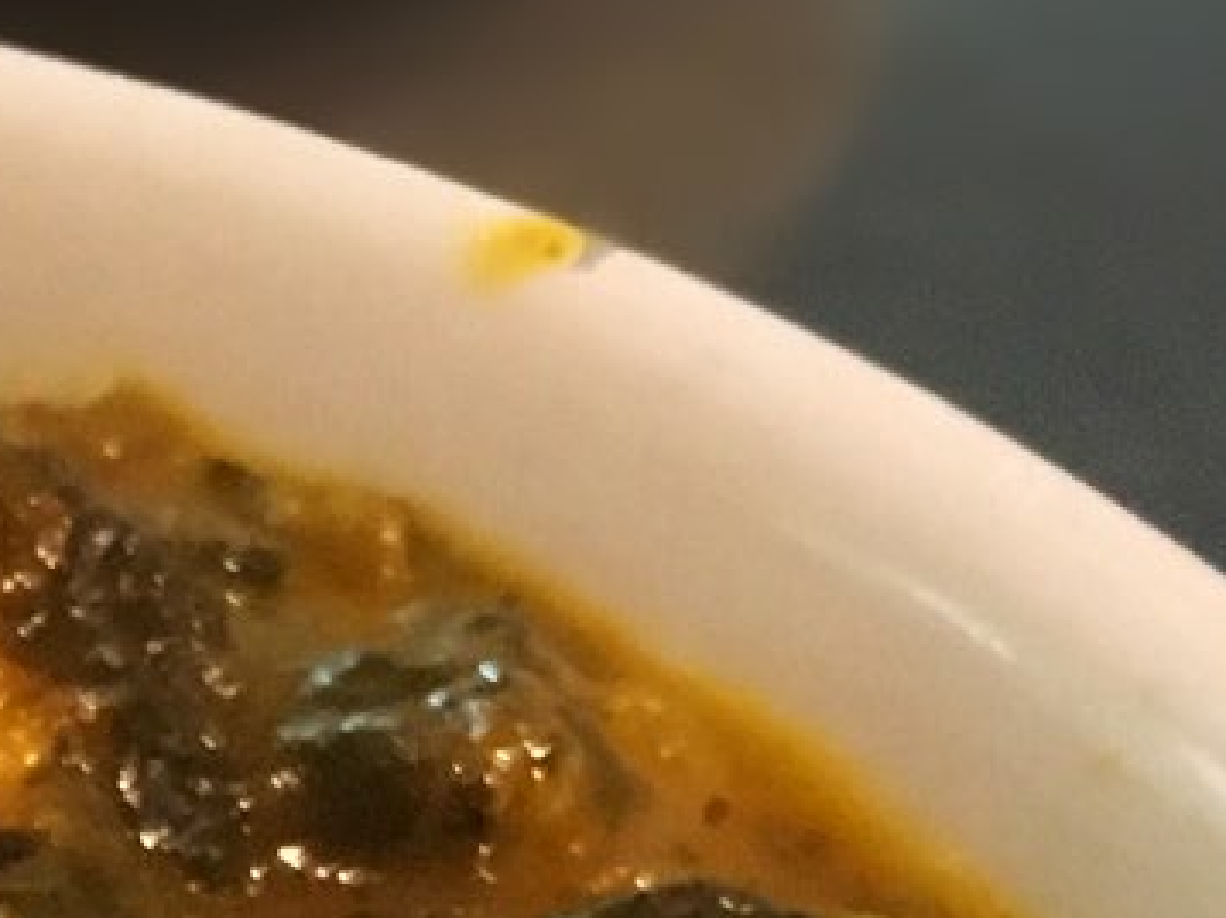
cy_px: 1774
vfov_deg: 8.5
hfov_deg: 10.9
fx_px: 5875
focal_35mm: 166
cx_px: -1202
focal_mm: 4.15
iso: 250
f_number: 2.2
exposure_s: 1/15
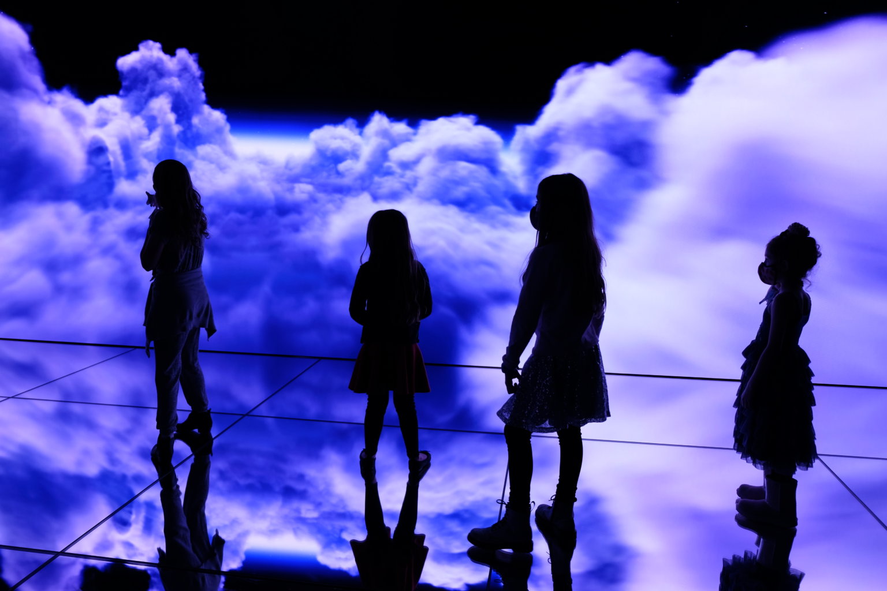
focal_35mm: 27
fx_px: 665
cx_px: 444
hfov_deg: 67.4
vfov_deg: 47.9
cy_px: 296
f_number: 2.8
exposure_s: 1/80
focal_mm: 18
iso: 200
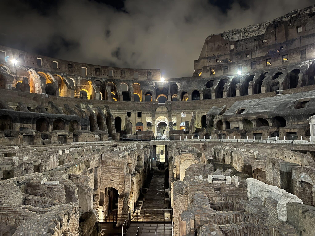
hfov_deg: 67.3
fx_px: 237
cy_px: 118
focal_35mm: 26
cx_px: 158
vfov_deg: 53.1
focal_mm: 5.1
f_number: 1.6
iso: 640
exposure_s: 1/9
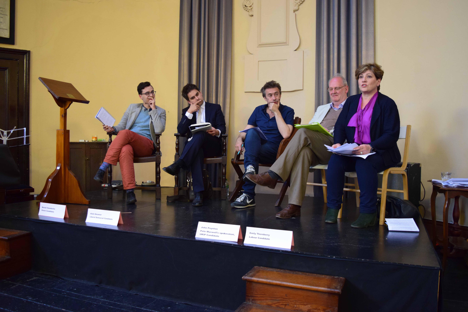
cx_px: 234
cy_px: 156
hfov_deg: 59.5
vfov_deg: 41.7
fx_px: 409
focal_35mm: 32
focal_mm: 21
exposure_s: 1/15
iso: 1600
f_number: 4.5
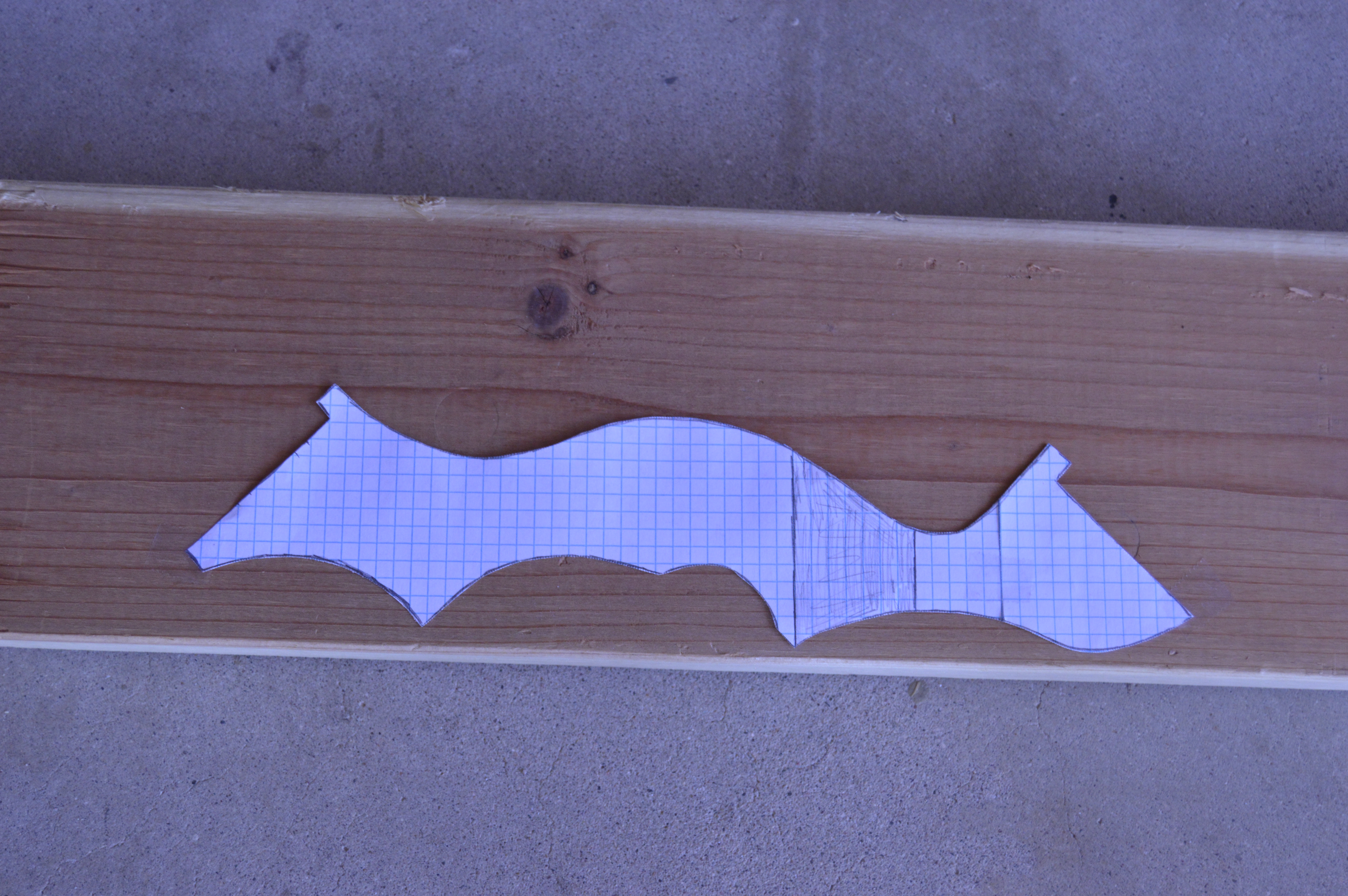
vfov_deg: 28.0
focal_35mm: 48
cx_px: 674
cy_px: 448
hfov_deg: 41.1
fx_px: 1796
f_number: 5.6
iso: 800
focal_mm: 32
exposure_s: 1/200
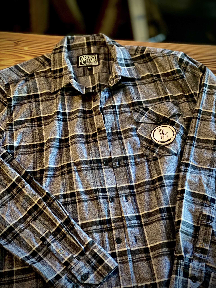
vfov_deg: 36.8
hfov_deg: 28.0
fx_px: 433
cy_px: 144
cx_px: 108
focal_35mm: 52
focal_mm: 6
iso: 400
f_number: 2
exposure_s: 1/15
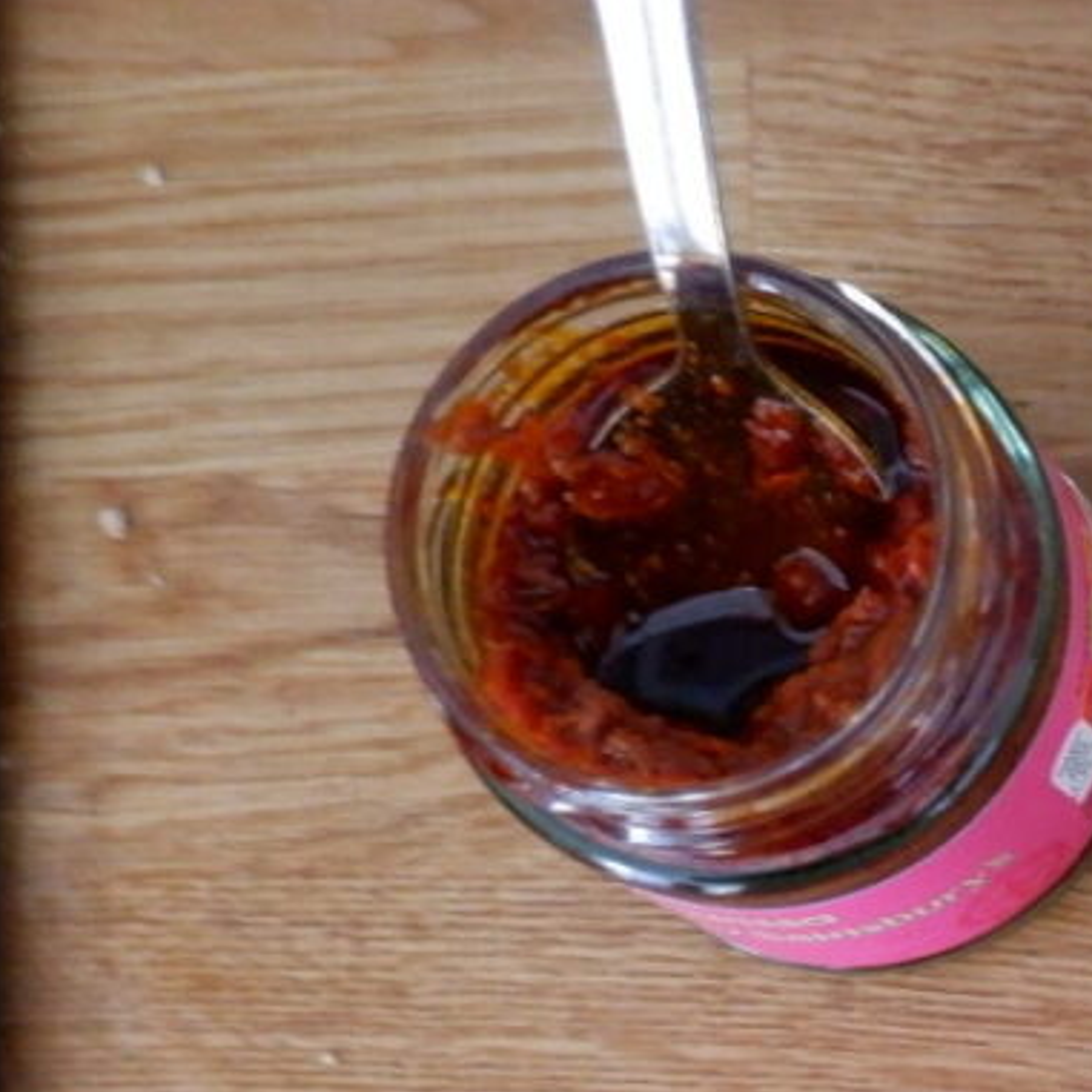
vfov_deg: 14.8
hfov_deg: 13.5
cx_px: 2092
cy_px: 1413
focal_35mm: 113
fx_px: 4033
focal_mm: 22.8
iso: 3200
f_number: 4.2
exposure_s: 1/7
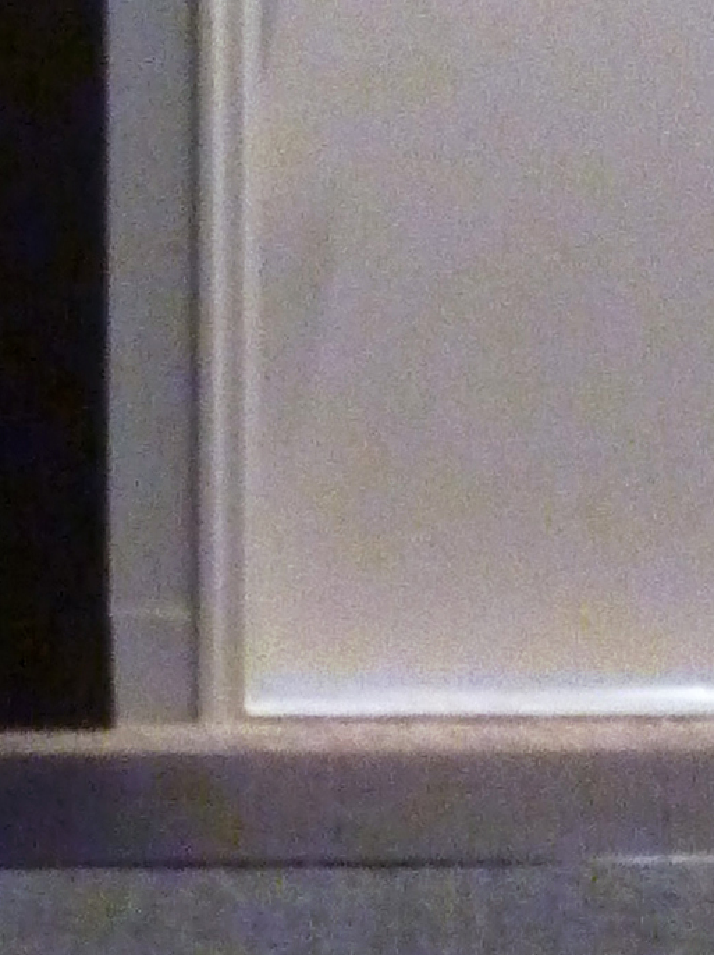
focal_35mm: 1111
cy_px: -272
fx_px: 30612
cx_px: 582
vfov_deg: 1.8
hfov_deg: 1.3
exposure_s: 1/40
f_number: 4.6
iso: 800
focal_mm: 34.4
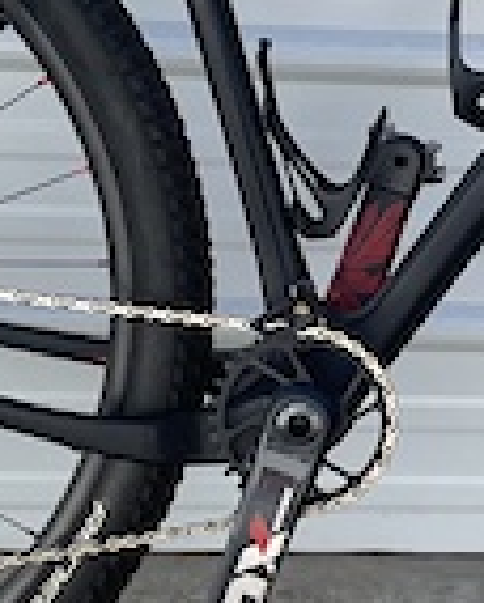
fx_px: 2555
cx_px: 582
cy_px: 161
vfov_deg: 13.4
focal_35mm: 143
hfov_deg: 10.6
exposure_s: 1/1715
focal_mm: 4.2
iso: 32
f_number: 1.6
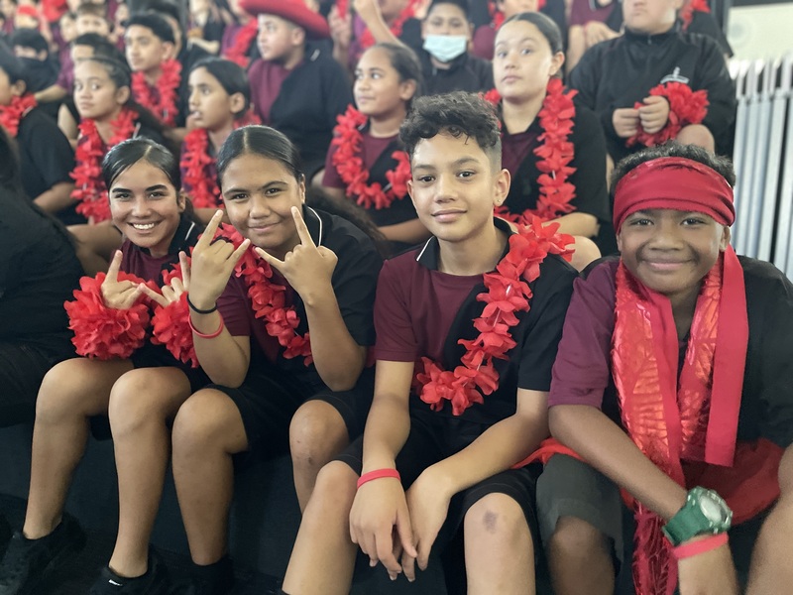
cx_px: 396
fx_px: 596
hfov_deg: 67.3
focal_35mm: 26
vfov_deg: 53.1
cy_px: 298
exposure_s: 1/30
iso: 800
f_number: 1.6
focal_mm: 4.2
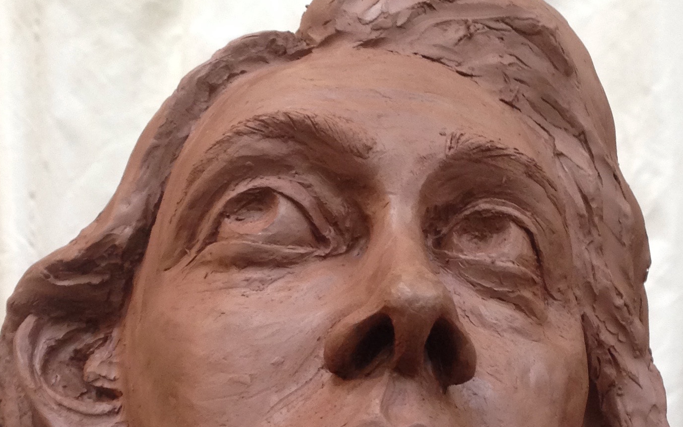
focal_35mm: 83
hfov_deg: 24.9
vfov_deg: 15.5
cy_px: 393
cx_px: 342
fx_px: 1545
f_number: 2.4
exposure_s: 1/20
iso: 125
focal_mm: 4.12
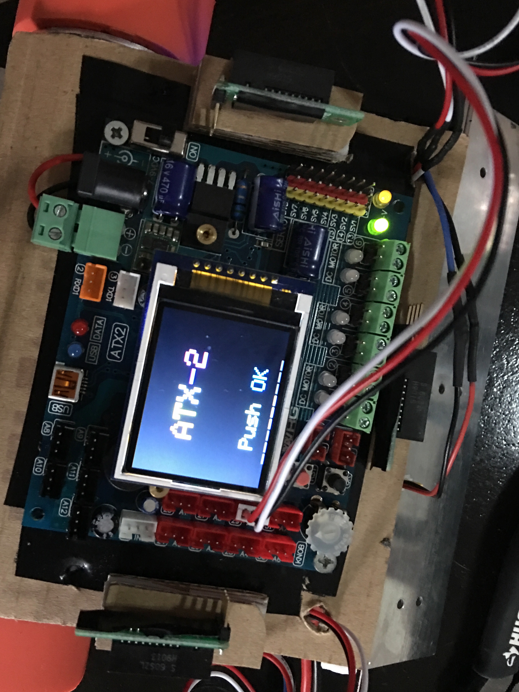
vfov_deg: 55.4
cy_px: 345
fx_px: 660
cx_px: 225
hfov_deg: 42.9
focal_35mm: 33
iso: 100
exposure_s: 1/4
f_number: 2.2
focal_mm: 4.15
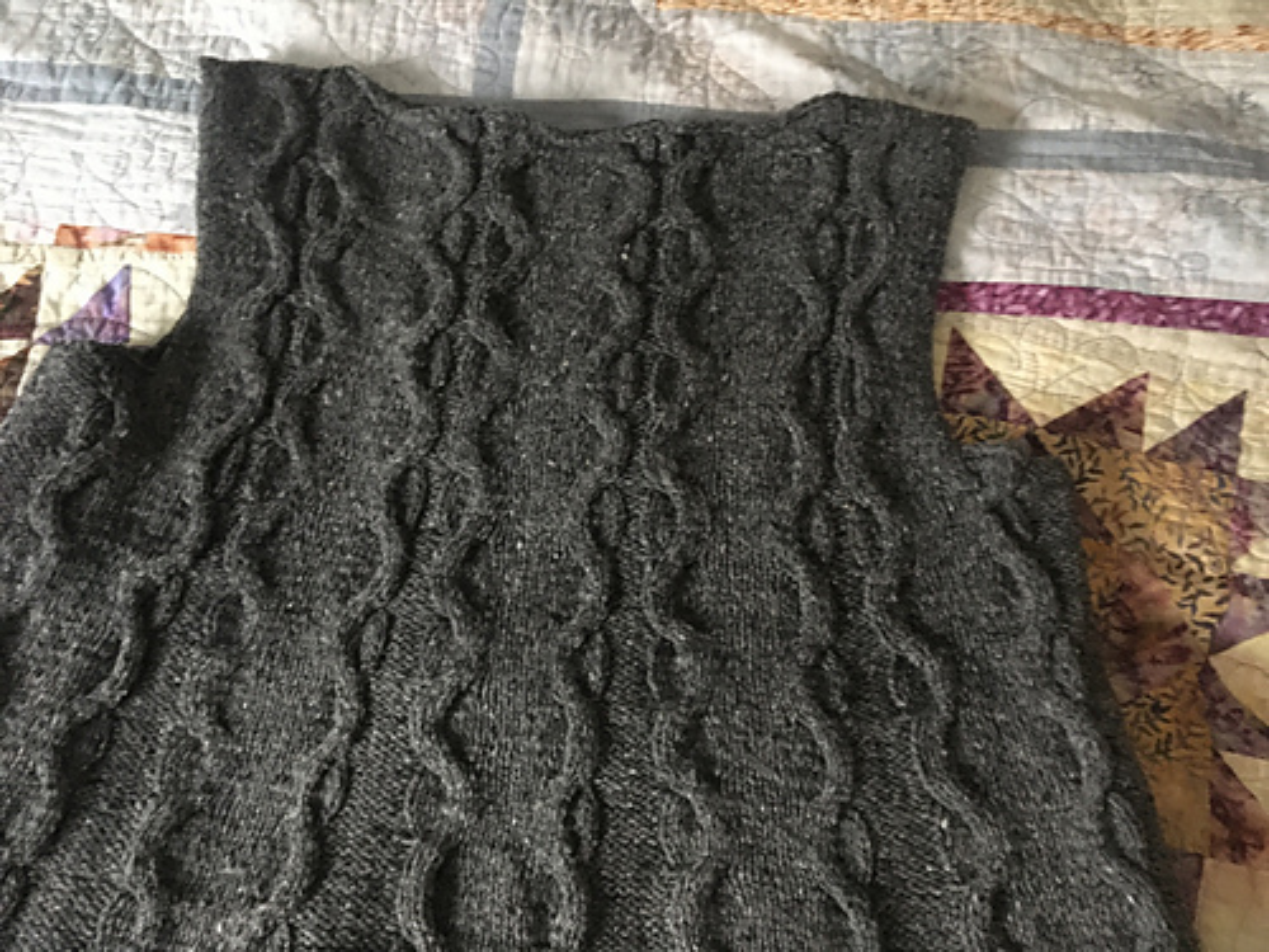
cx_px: 634
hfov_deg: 61.7
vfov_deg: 48.2
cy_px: 476
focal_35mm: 29
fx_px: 1063
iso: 320
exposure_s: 1/15
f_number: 2.2
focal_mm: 4.15
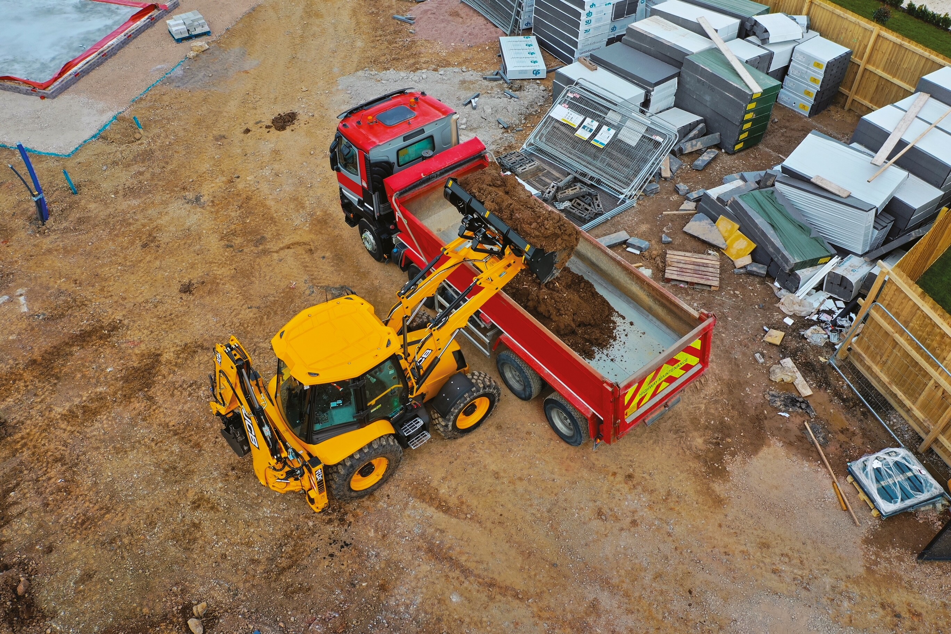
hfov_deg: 65.5
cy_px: 317
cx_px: 476
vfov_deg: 46.4
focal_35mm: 28
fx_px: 740
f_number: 4
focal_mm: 10.26
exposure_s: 1/80
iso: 100
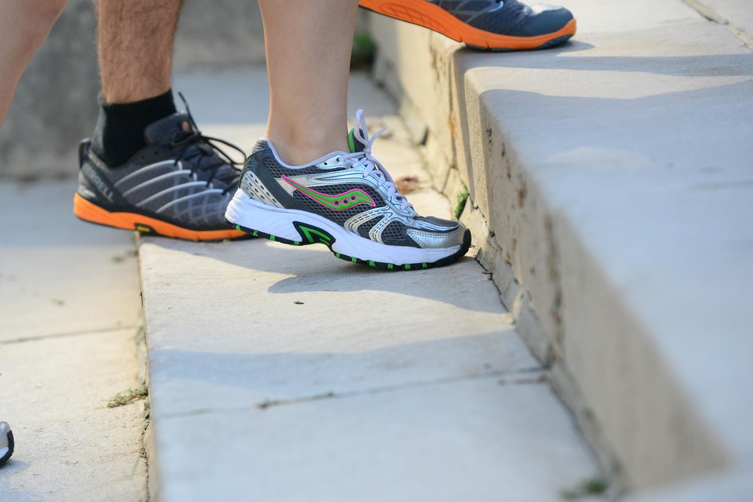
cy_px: 225
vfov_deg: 6.2
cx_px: 282
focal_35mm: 222
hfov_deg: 9.3
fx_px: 4644
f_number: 4
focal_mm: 165
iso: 800
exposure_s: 1/1250
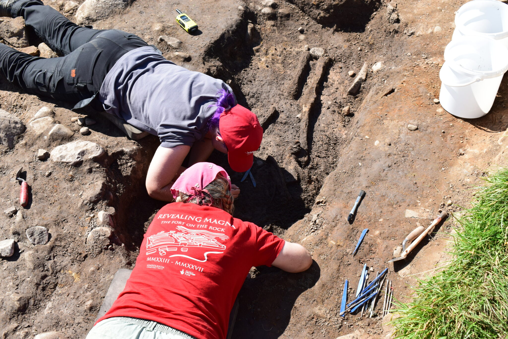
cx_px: 254
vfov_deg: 28.9
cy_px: 170
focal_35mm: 46
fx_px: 656
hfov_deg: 42.3
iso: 400
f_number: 11
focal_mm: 31
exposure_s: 1/400
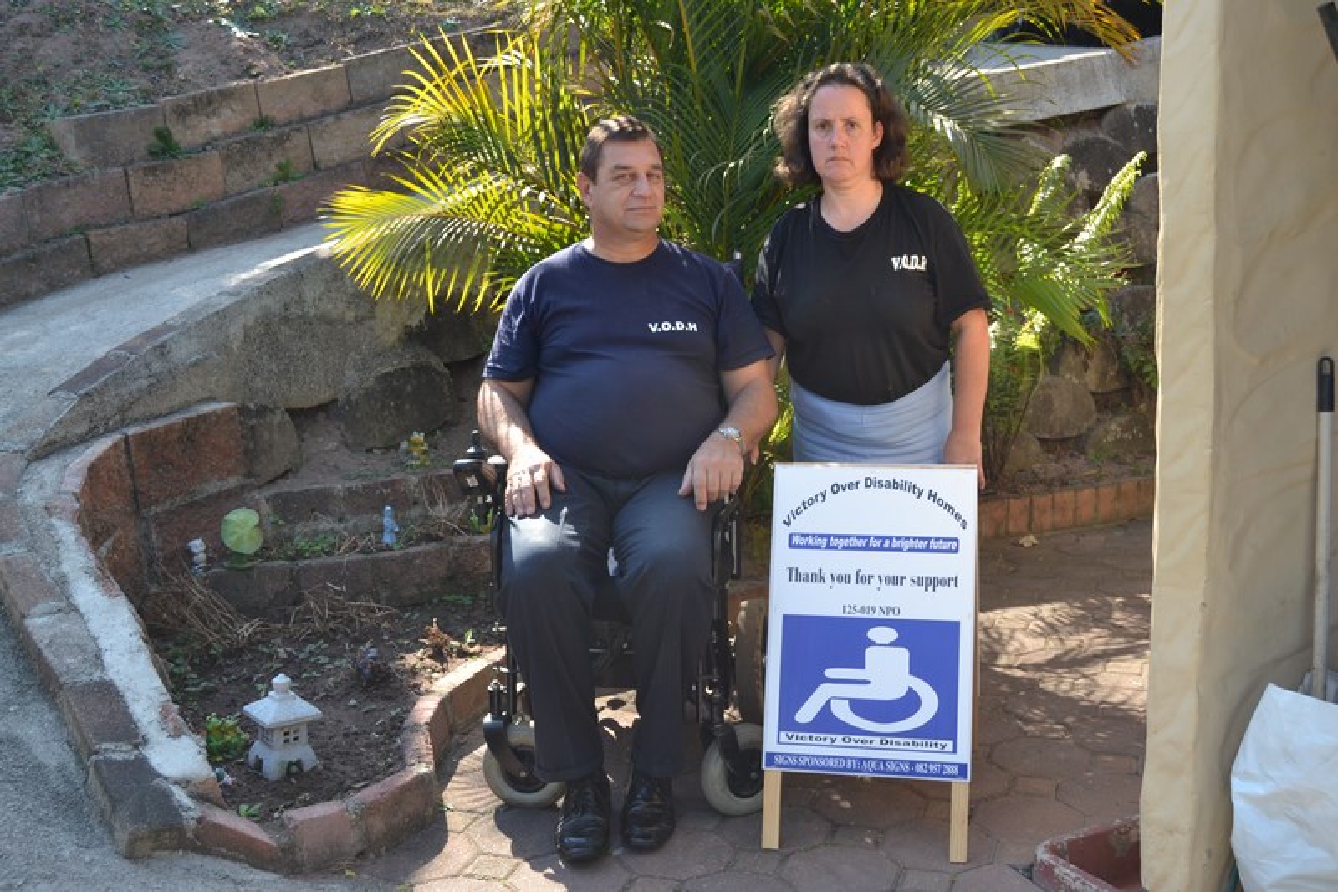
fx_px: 1449
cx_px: 669
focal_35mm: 39
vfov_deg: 34.2
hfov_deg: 49.6
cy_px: 446
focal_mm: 26
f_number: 5.6
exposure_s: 1/125
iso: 125
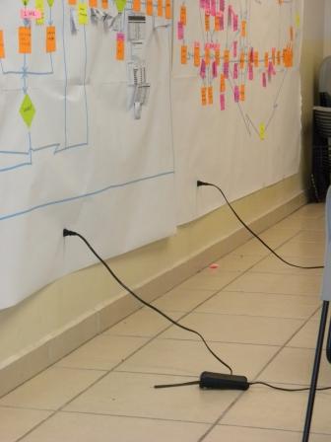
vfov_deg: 19.6
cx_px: 166
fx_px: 1275
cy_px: 221
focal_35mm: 100
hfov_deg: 14.8
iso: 400
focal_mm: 17.7
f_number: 5.1
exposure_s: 1/30
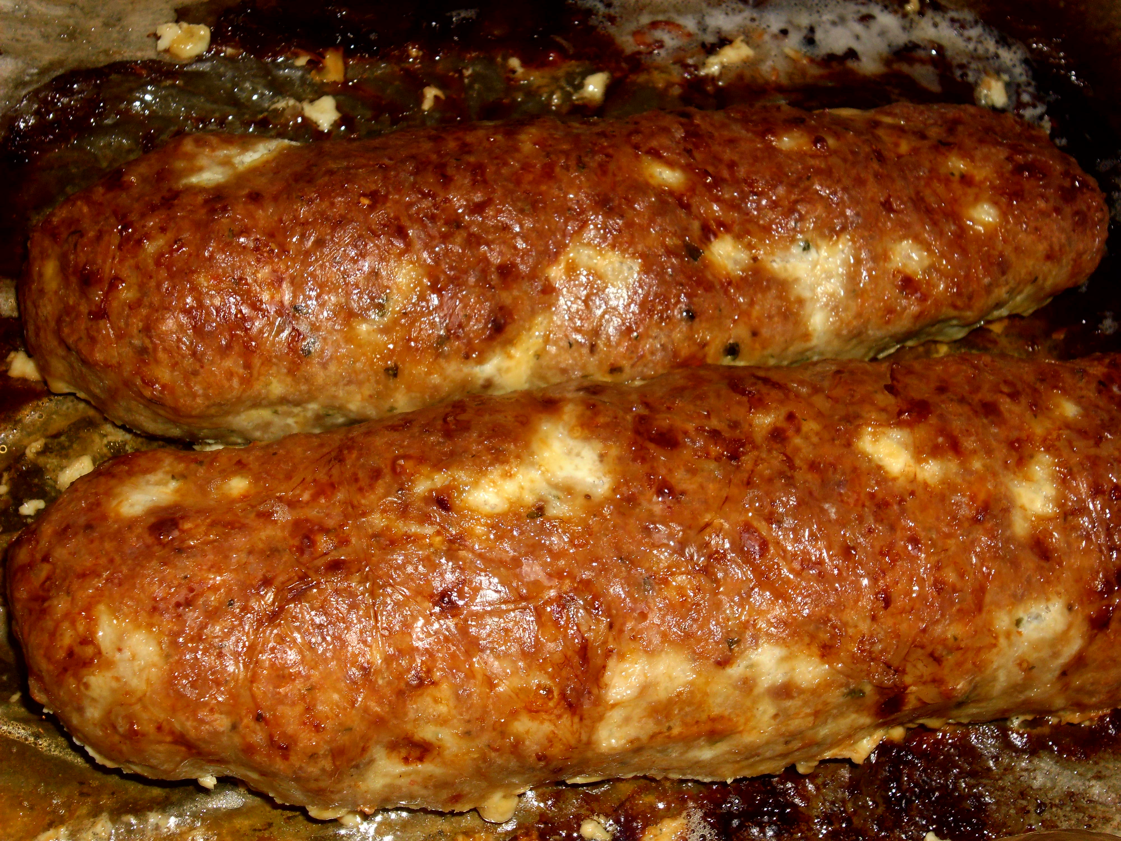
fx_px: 1425
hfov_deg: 42.9
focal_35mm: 44
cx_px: 560
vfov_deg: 32.9
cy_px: 420
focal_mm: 7.8
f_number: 4.5
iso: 80
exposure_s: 1/45
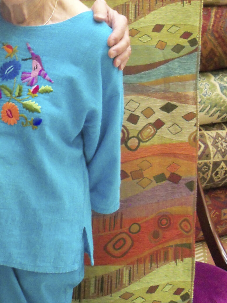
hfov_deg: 16.5
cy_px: 43
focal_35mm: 86
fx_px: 752
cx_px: -39
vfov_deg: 22.3
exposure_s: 1/30
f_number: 3
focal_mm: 6.3
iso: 250
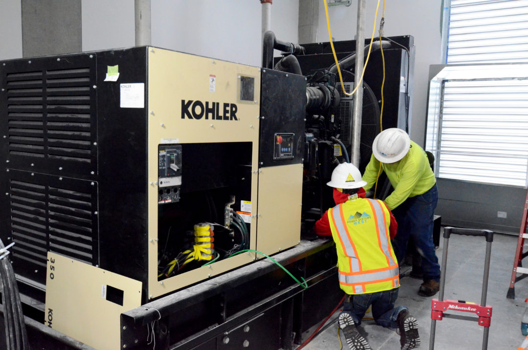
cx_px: 264
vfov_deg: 39.8
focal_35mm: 33
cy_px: 175
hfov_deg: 57.3
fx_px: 483
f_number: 5
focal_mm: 22
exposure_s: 1/80
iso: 6400
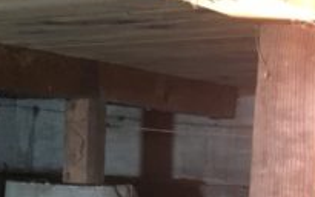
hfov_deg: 17.9
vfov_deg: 12.4
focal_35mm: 105
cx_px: -144
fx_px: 901
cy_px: 170
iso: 200
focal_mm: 4.15
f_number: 2.2
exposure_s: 1/30
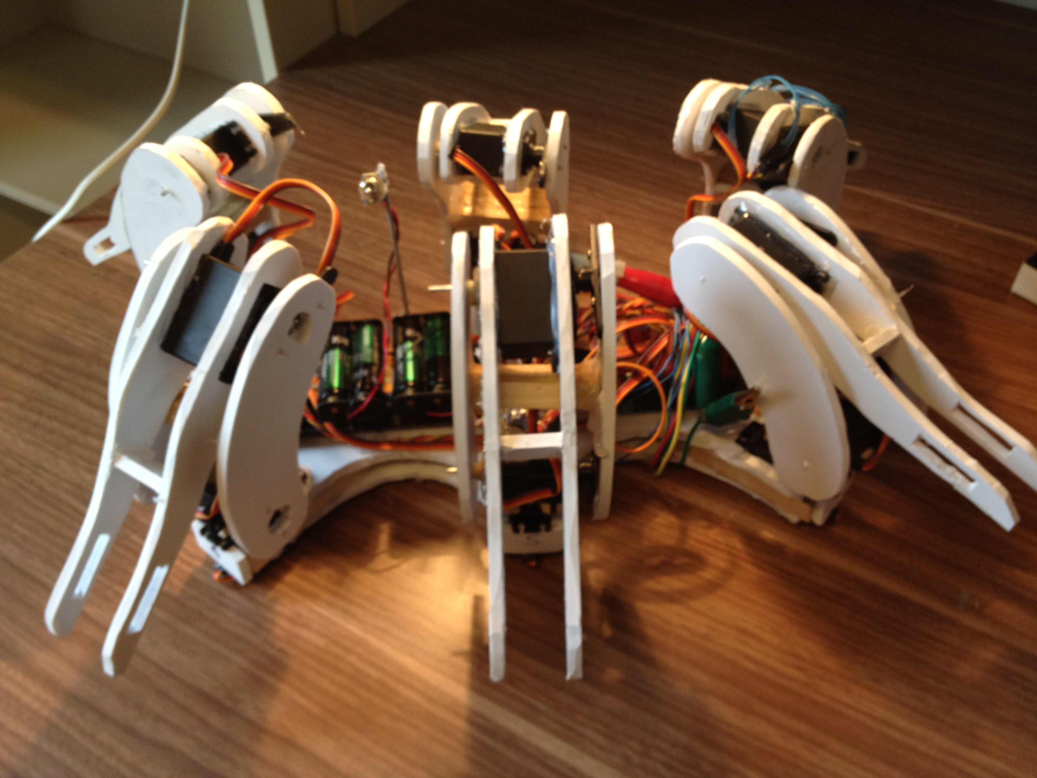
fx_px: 1049
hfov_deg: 52.6
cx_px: 518
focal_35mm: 35
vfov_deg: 40.7
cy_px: 389
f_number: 2.4
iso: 64
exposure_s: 1/20
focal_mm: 4.28
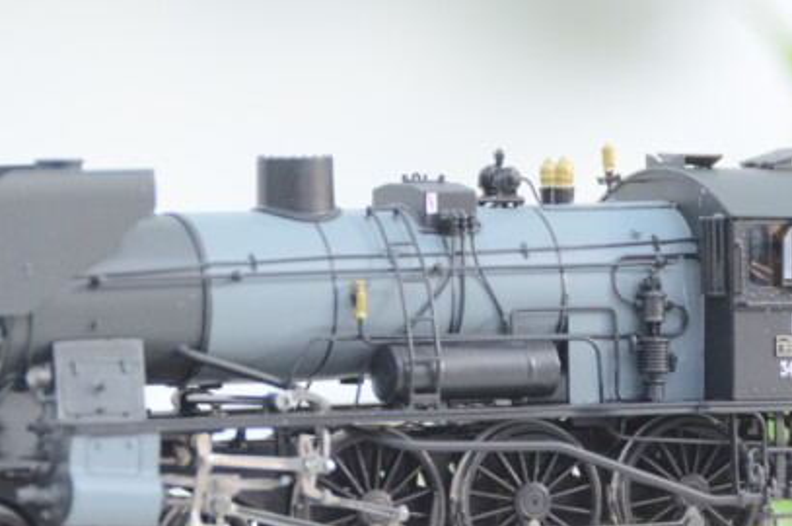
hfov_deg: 5.8
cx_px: 558
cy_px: 347
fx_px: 7869
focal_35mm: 358
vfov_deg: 3.8
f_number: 5.3
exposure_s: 1/125
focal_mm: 95
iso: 1400
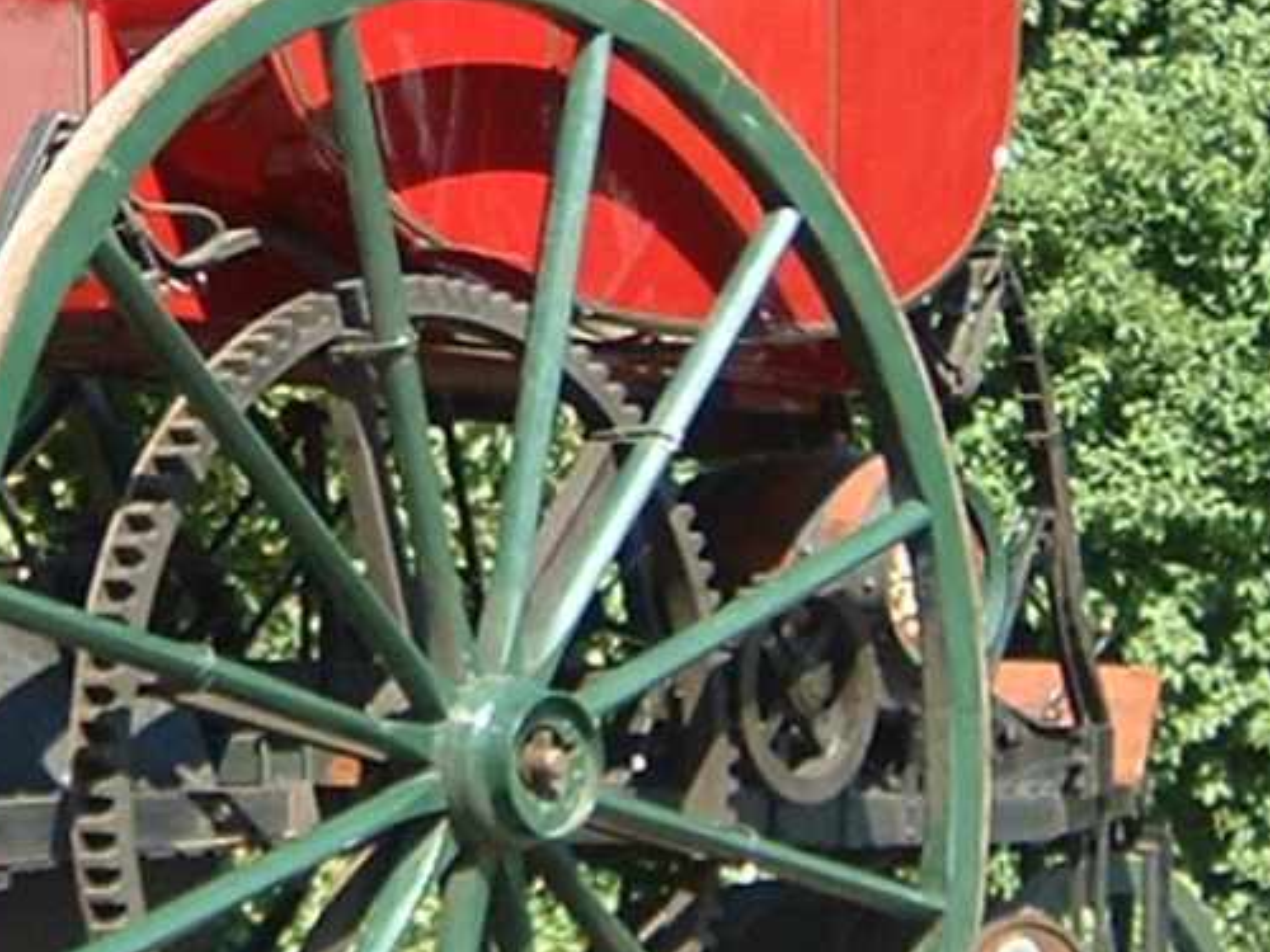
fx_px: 2128
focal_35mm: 58
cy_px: 452
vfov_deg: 25.2
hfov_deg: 32.2
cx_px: 221
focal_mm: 4.2
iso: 80
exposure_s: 1/33
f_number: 2.2
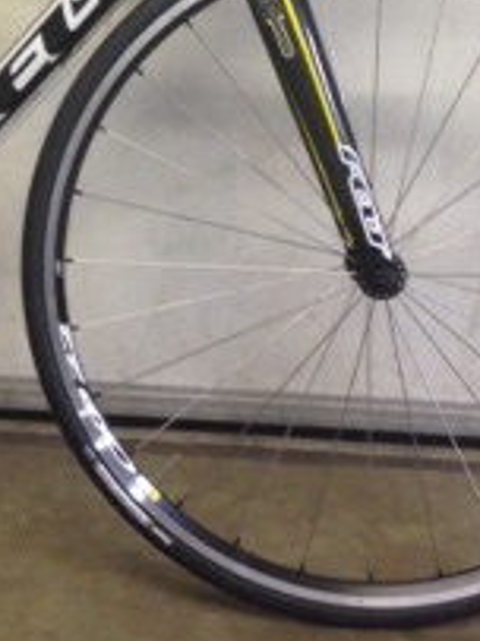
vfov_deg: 18.2
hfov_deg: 14.1
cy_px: -73
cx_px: 35
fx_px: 1925
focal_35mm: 104
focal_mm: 4.12
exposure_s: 1/20
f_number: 2.4
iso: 200
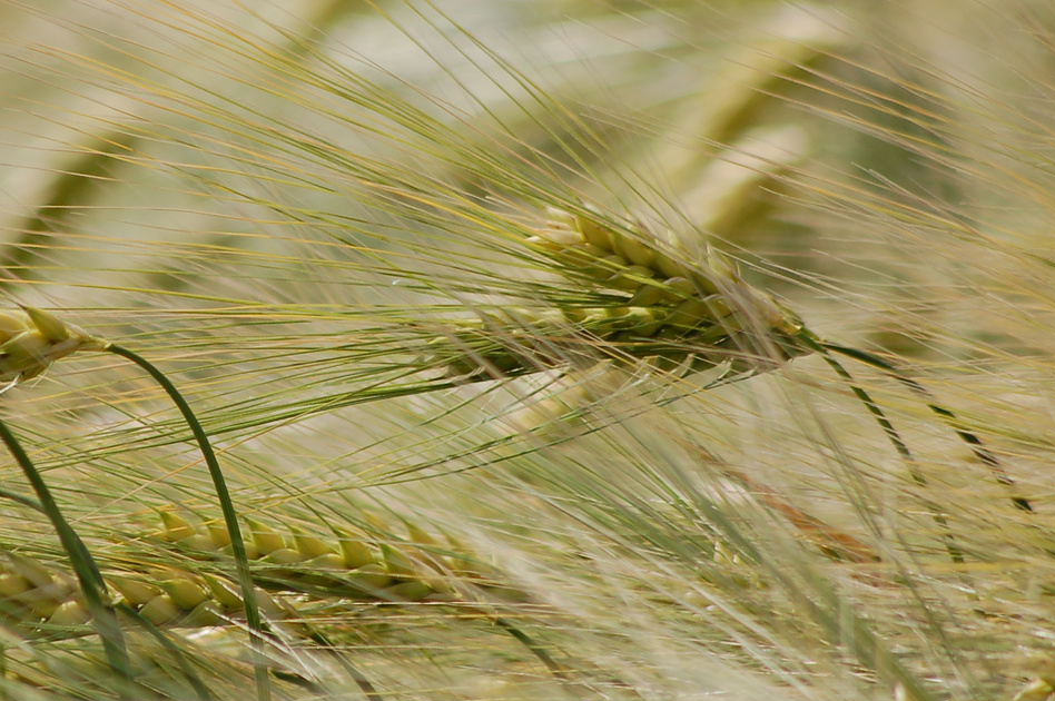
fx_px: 22571
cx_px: 298
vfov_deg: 1.8
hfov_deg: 2.7
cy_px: 227
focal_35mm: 771
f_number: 8
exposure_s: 1/800
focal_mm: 300
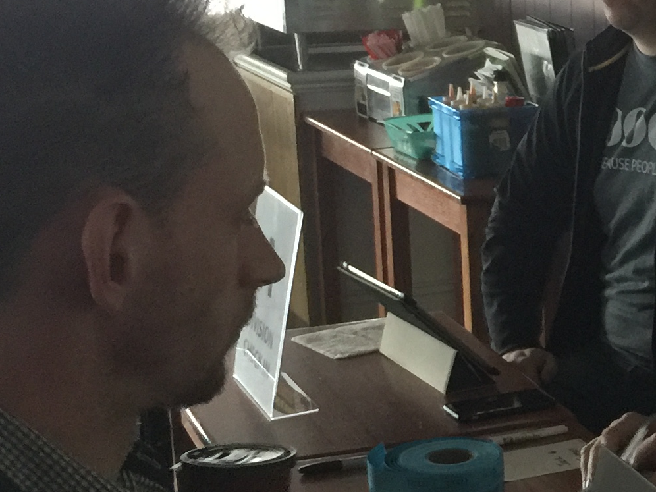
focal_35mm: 95
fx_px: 1800
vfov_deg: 15.5
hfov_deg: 19.0
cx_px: 877
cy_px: 336
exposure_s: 1/8
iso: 125
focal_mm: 4.15
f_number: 2.2
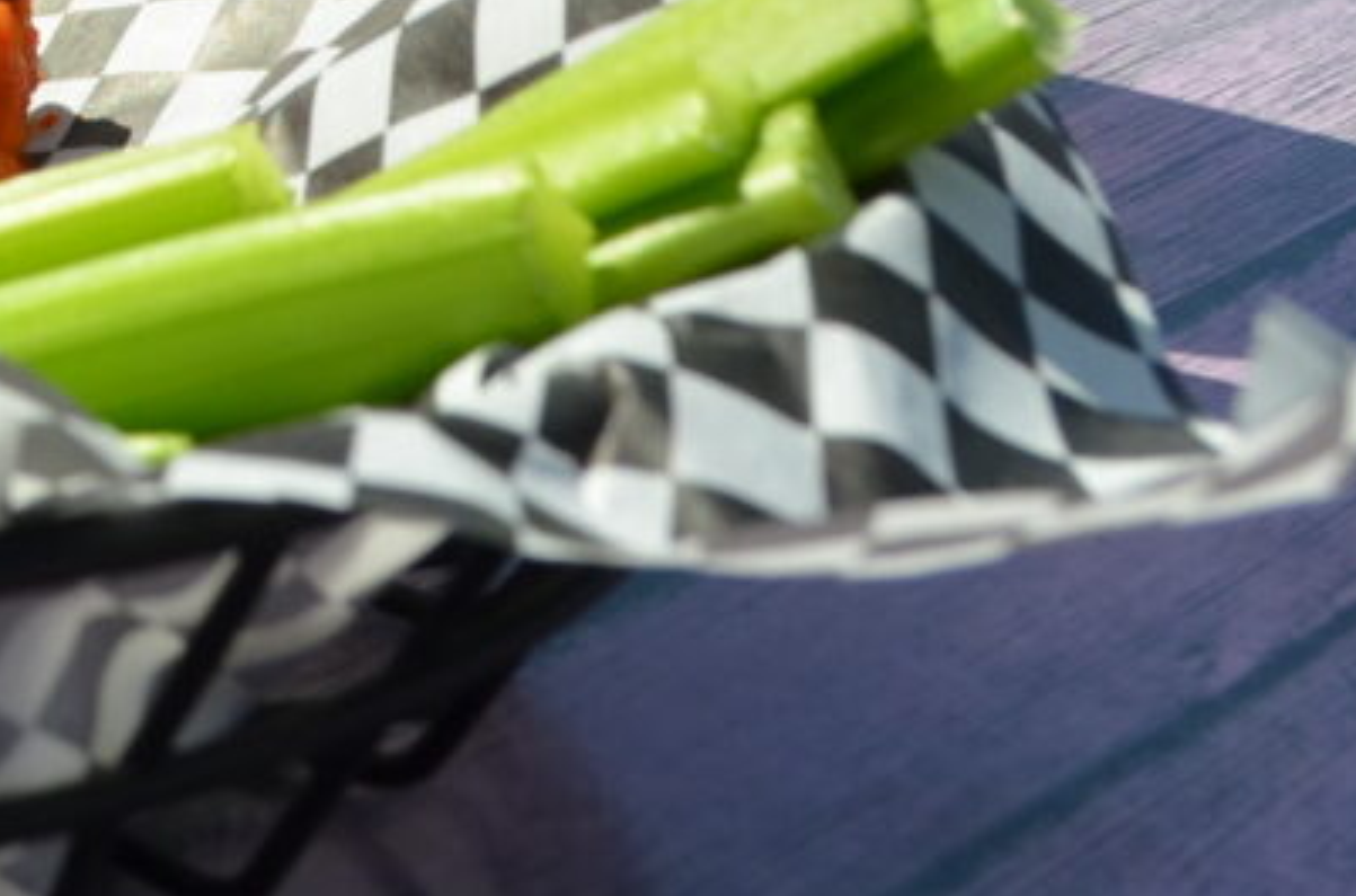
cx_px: -548
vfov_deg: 9.5
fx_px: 5184
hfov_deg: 14.1
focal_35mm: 138
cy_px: -536
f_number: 9
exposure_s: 1/320
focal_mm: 24
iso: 100
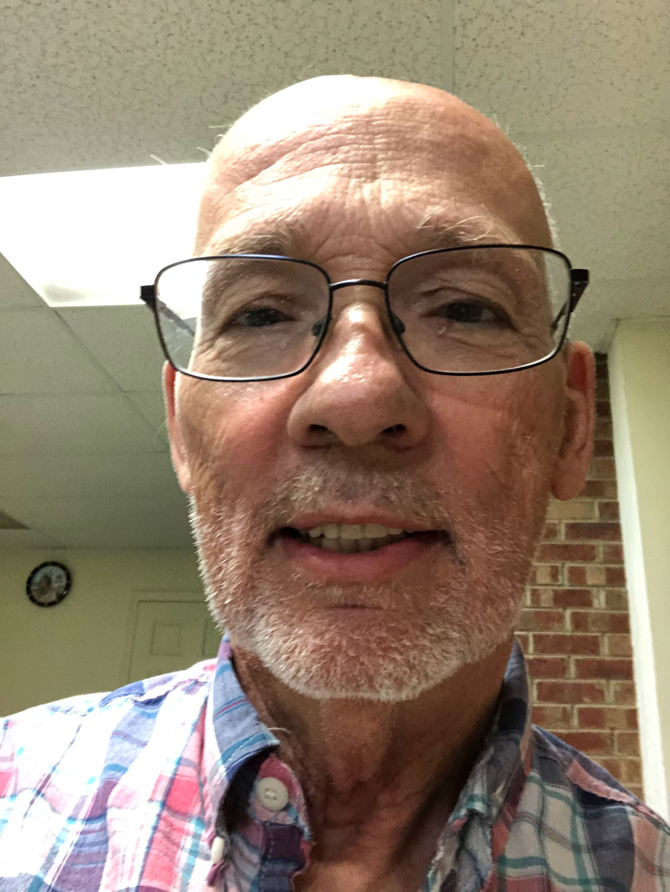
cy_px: 446
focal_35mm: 32
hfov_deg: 44.2
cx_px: 335
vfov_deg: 56.8
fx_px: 825
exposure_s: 1/30
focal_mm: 2.87
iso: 400
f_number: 2.2
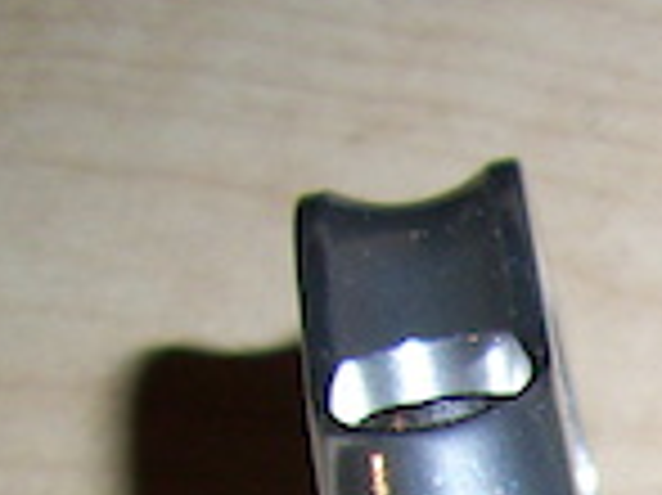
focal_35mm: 185
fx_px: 3535
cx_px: 1414
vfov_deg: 7.4
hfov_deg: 9.8
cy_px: 1282
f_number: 2.9
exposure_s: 1/40
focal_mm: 5.7
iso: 80
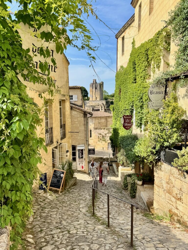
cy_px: 125
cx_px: 94
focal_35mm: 24
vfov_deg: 71.6
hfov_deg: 56.8
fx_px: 174
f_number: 1.78
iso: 80
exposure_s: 1/2506
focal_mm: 6.76
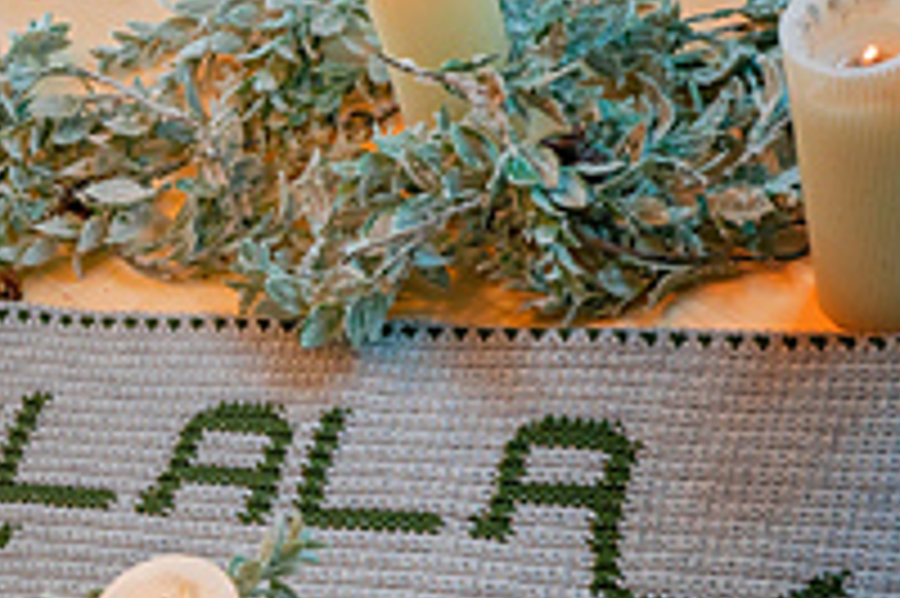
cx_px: -68
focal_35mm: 90
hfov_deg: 21.6
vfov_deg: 15.1
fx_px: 2248
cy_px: 488
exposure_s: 1/125
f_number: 6.3
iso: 640
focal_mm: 36
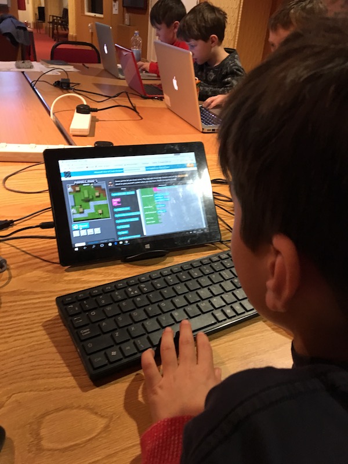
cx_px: 174
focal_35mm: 29
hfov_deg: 48.2
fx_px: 389
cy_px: 232
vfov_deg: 61.7
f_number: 2.2
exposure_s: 1/25
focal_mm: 4.15
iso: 200
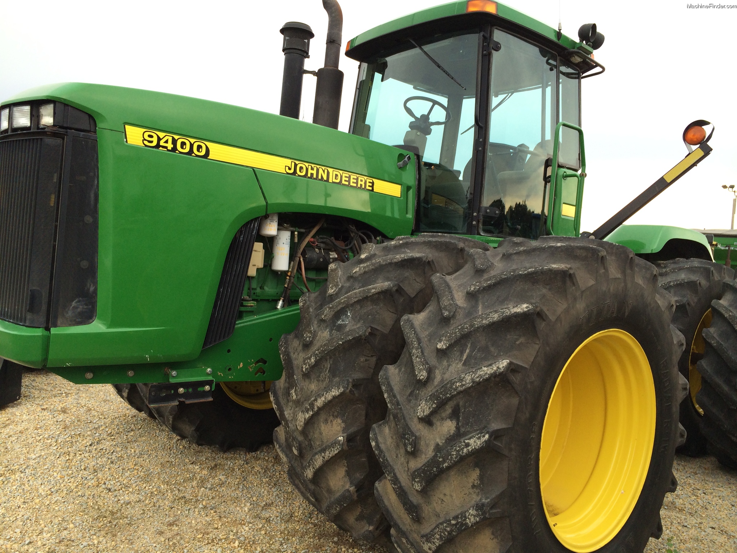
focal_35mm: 30
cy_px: 276
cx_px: 368
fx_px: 639
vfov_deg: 46.8
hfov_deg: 60.0
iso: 32
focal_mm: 4.12
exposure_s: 1/279
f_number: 2.2
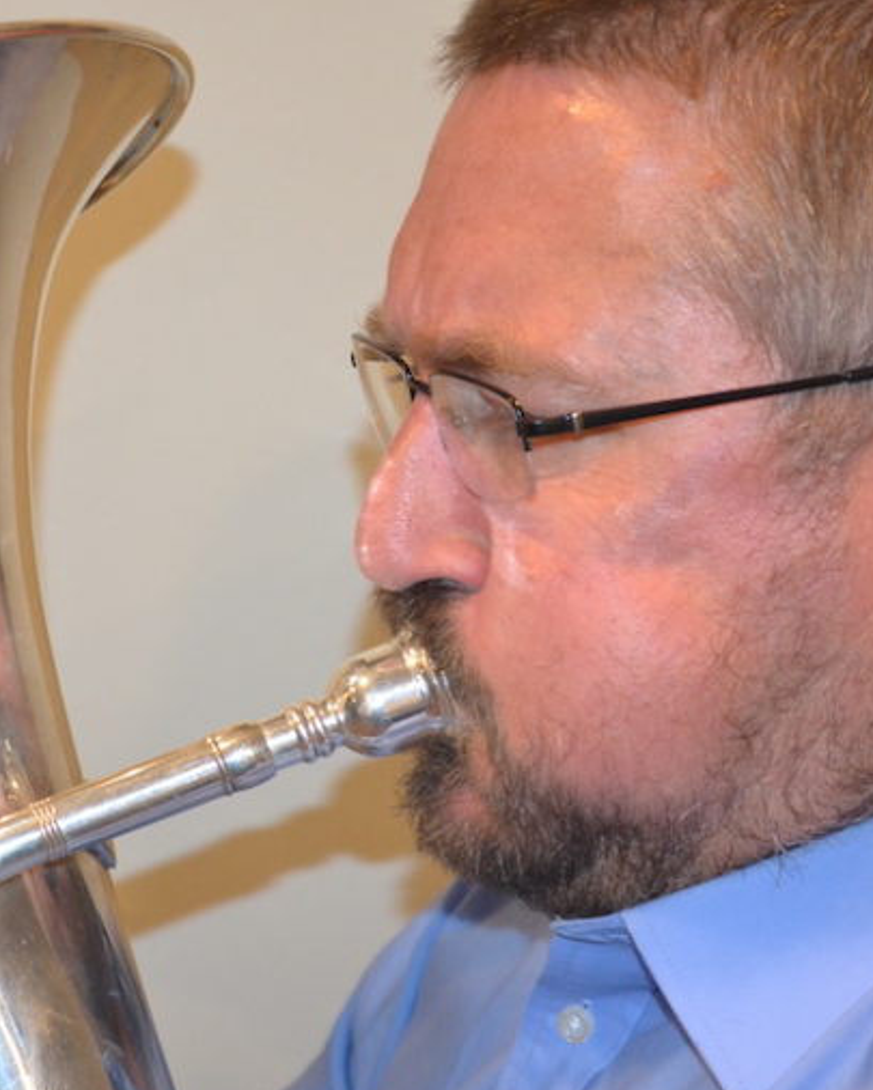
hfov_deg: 13.9
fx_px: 3584
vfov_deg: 17.3
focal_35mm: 111
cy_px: 547
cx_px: 308
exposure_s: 1/60
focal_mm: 52
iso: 2800
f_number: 5.6
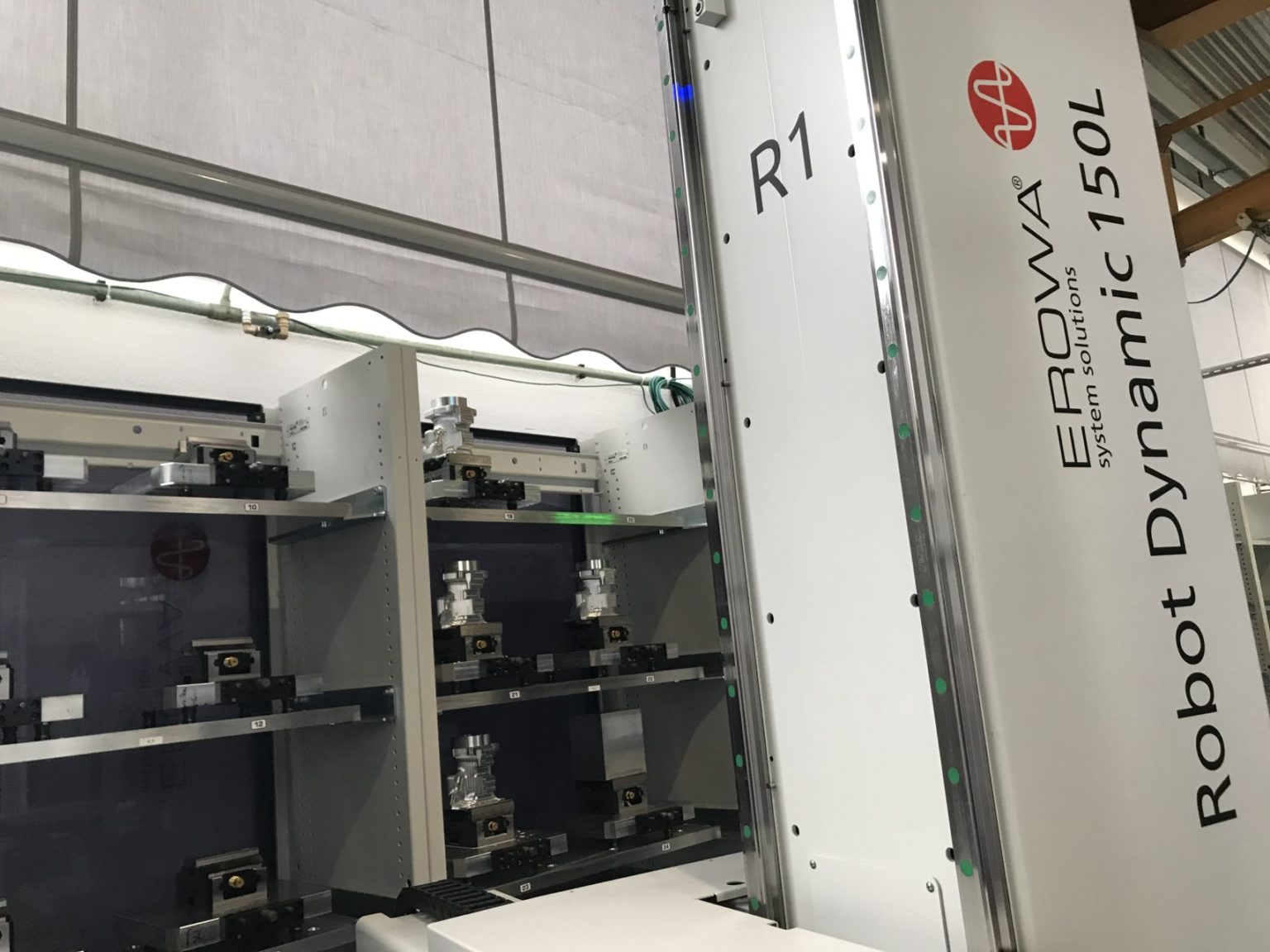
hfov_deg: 63.4
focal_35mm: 28
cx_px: 635
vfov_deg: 49.7
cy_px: 476
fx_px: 1027
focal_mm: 3.99
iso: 40
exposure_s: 1/30
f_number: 1.8
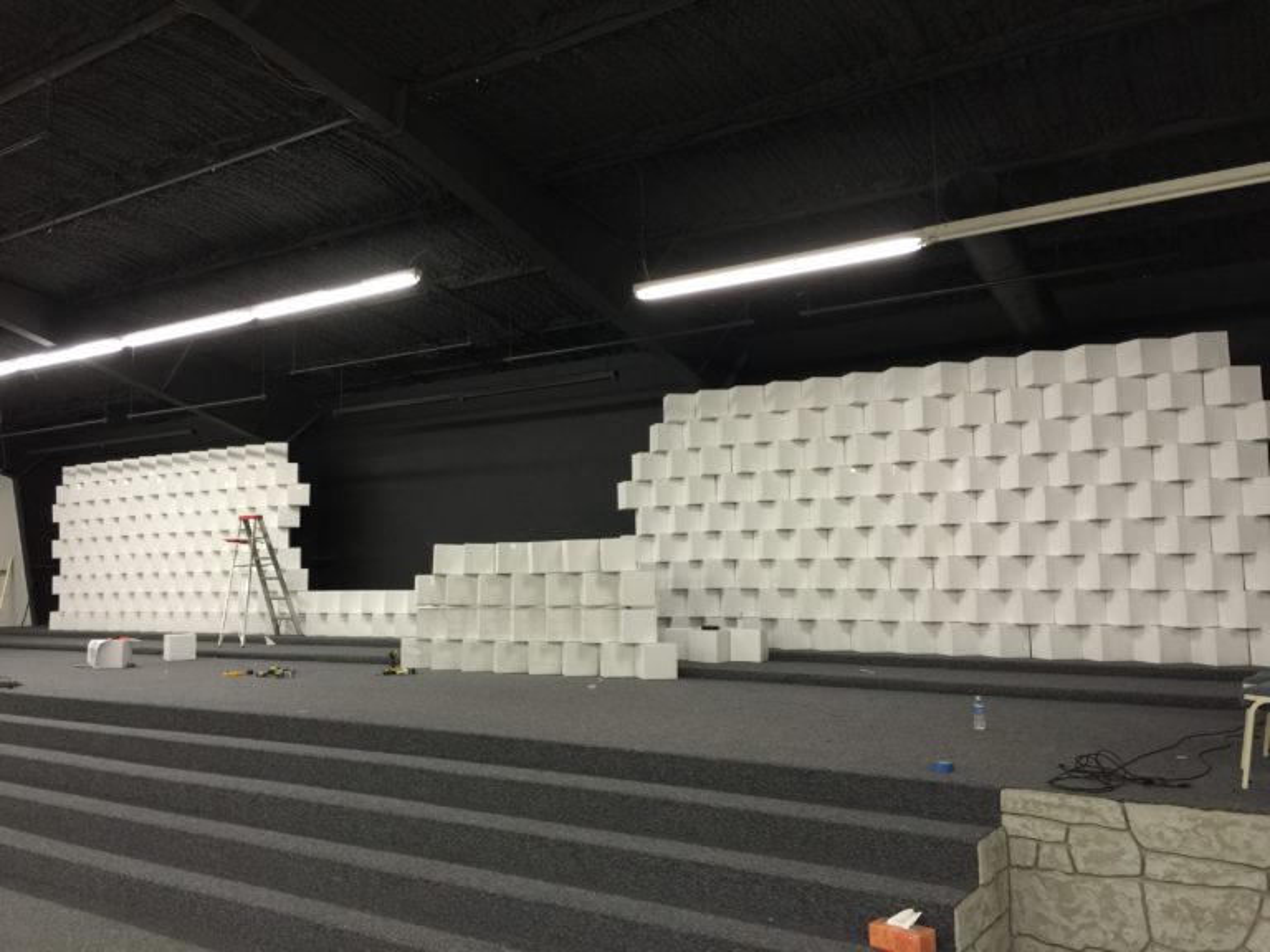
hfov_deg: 61.7
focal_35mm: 29
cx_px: 635
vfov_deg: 48.2
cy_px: 476
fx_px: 1064
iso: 64
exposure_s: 1/15
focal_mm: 4.15
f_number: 2.2
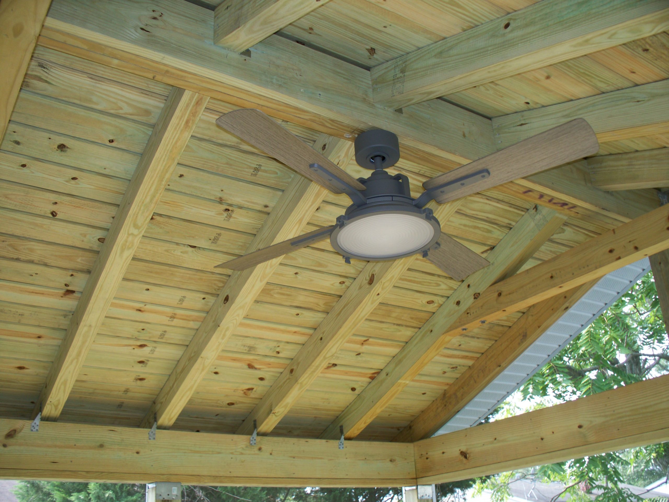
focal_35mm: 36
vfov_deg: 39.7
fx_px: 696
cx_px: 334
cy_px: 251
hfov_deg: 51.4
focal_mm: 7.54
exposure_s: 1/60
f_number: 2.8
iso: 64
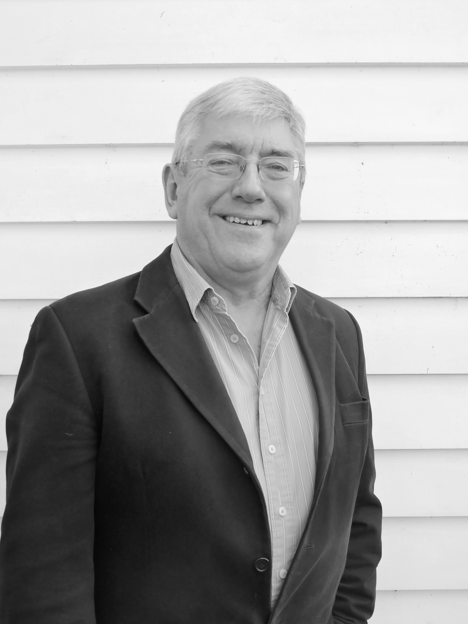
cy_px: 327
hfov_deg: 30.9
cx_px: 214
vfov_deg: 40.4
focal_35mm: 47
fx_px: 847
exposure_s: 1/50
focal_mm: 7.7
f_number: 3.4
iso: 250
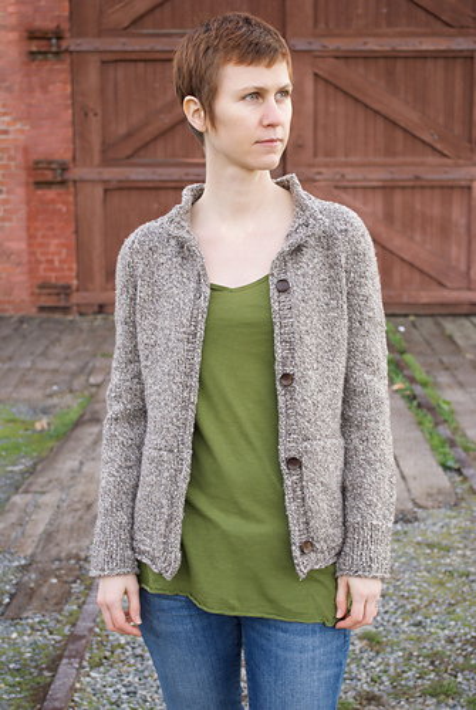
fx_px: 1127
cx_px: 238
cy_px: 355
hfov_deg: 23.9
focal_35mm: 57
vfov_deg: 35.0
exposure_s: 1/30
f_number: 5.3
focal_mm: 38
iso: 100
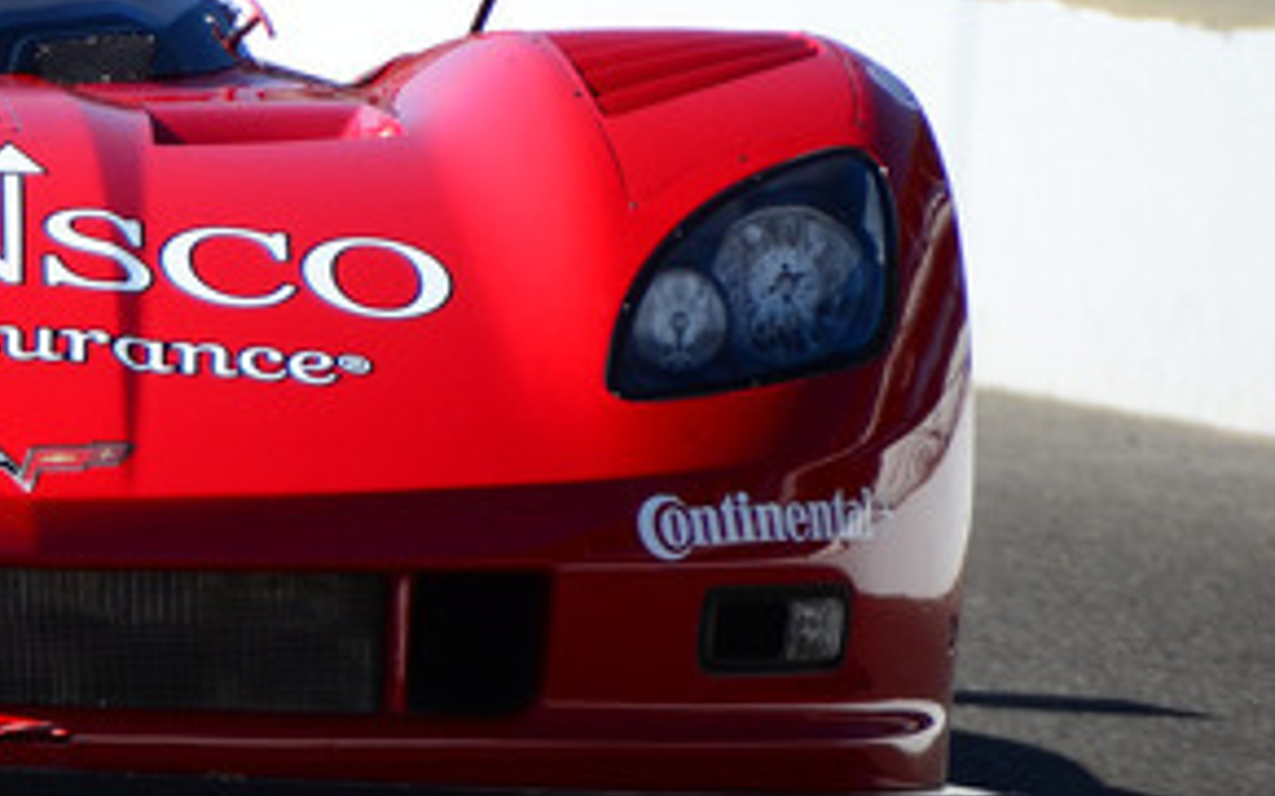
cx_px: -470
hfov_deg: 1.7
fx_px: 43904
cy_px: 213
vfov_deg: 1.0
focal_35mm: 1264
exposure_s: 1/750
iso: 200
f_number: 5.6
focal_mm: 300
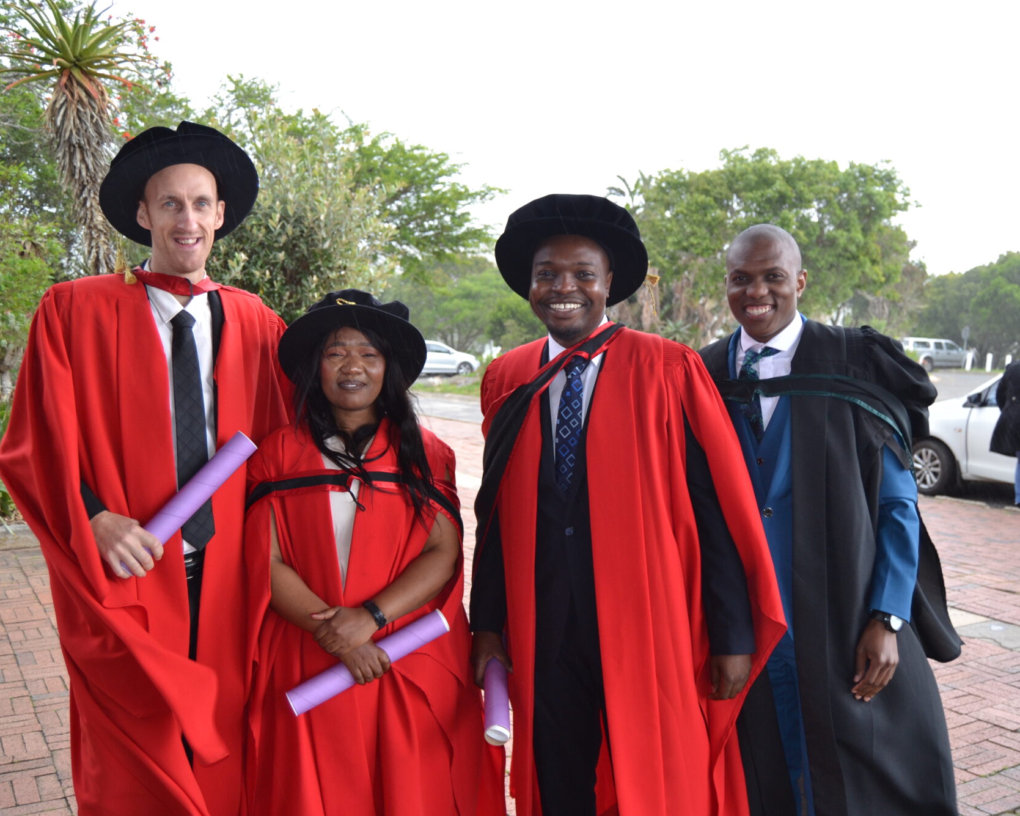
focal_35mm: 38
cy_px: 415
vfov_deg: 39.2
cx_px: 520
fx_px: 1147
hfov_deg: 47.9
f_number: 4
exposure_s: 1/125
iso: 160
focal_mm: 22
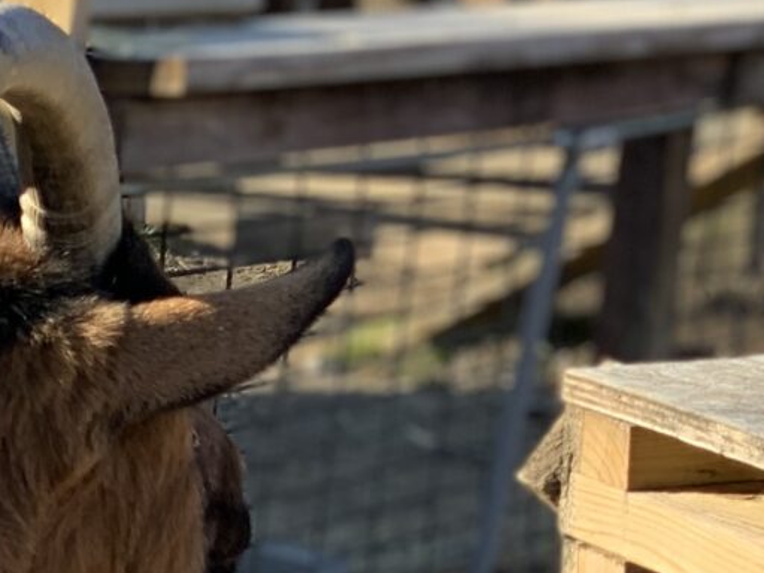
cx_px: 1444
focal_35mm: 208
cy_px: -546
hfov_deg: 9.0
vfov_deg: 6.9
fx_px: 4591
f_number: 2.4
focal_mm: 6
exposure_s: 1/138
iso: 16
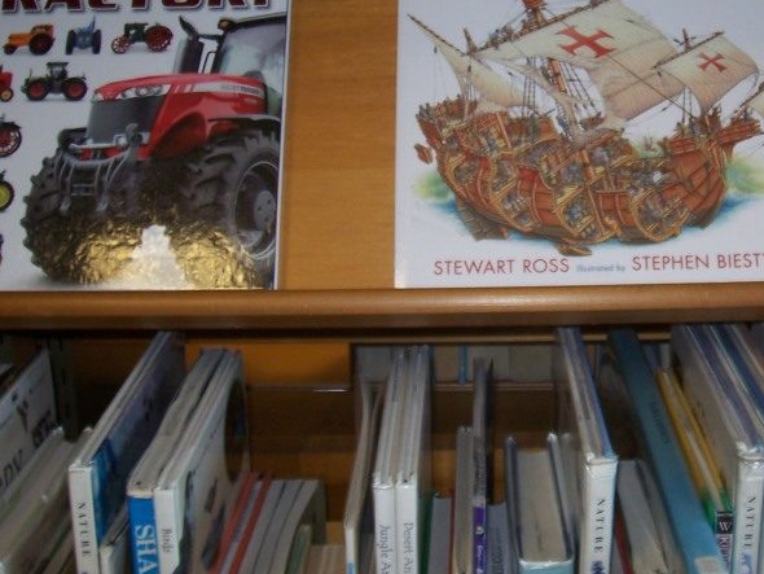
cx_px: 549
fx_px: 1303
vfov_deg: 24.5
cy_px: 137
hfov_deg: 32.2
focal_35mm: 59
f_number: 2.7
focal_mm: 5.6
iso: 80
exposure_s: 1/60
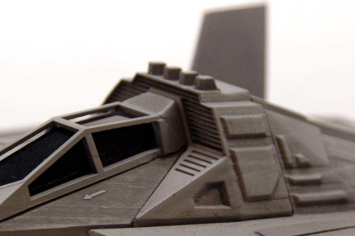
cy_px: 168
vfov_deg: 4.4
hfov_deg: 6.6
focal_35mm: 314
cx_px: 166
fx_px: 3093
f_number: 8
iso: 800
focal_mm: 128
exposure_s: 1/20
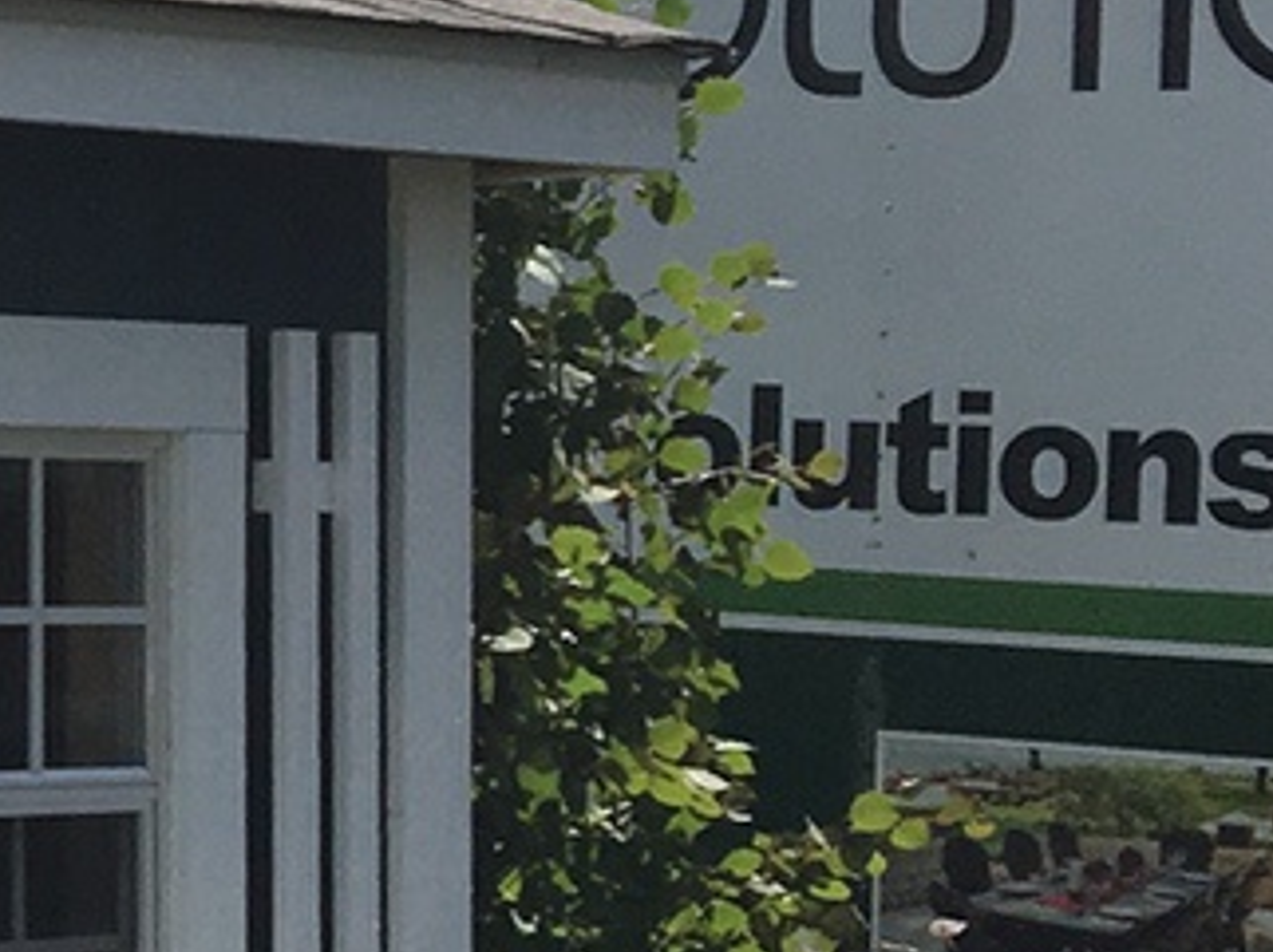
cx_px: -1653
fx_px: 6357
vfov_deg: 8.6
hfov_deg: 10.1
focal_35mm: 173
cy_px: 723
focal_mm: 4.15
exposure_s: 1/2331
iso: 25
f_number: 2.2
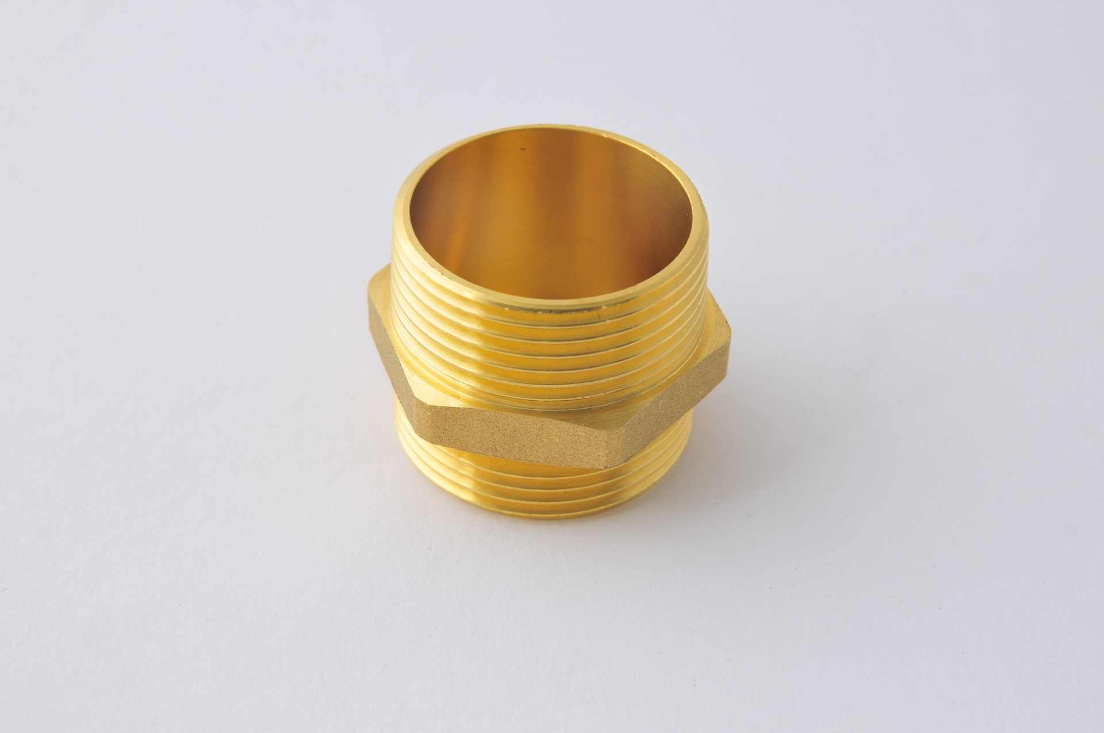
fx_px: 2297
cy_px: 366
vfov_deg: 18.1
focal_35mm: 75
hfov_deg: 27.0
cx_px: 552
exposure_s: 1/4
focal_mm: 50
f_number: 9
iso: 200
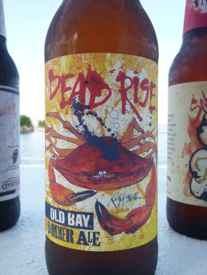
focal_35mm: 33
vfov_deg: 55.4
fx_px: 263
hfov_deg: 42.9
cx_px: 104
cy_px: 138
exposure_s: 1/400
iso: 400
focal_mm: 5.9
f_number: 4.3
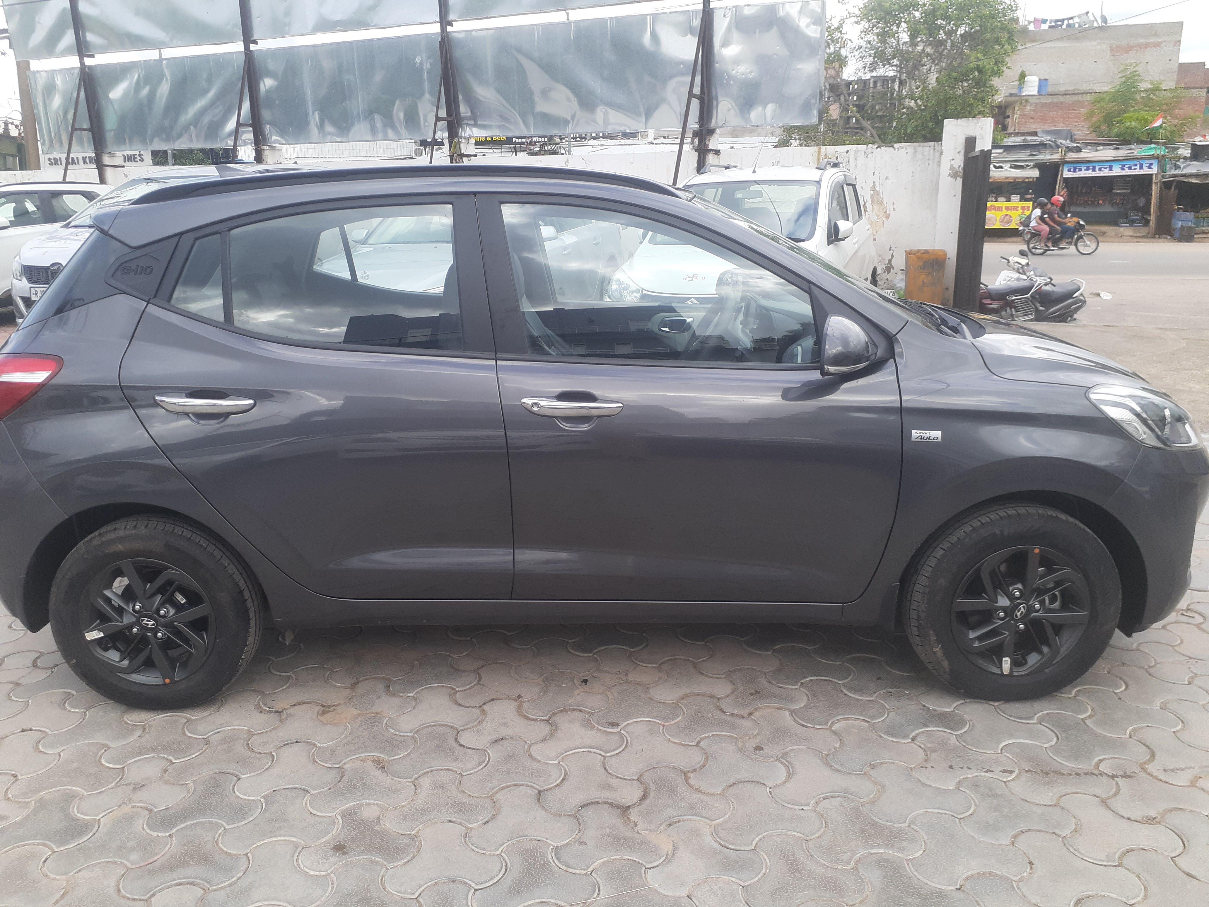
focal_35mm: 27
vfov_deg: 51.4
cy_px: 454
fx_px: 943
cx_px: 604
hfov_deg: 65.3
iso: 40
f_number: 1.9
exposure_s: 1/403
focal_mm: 3.6
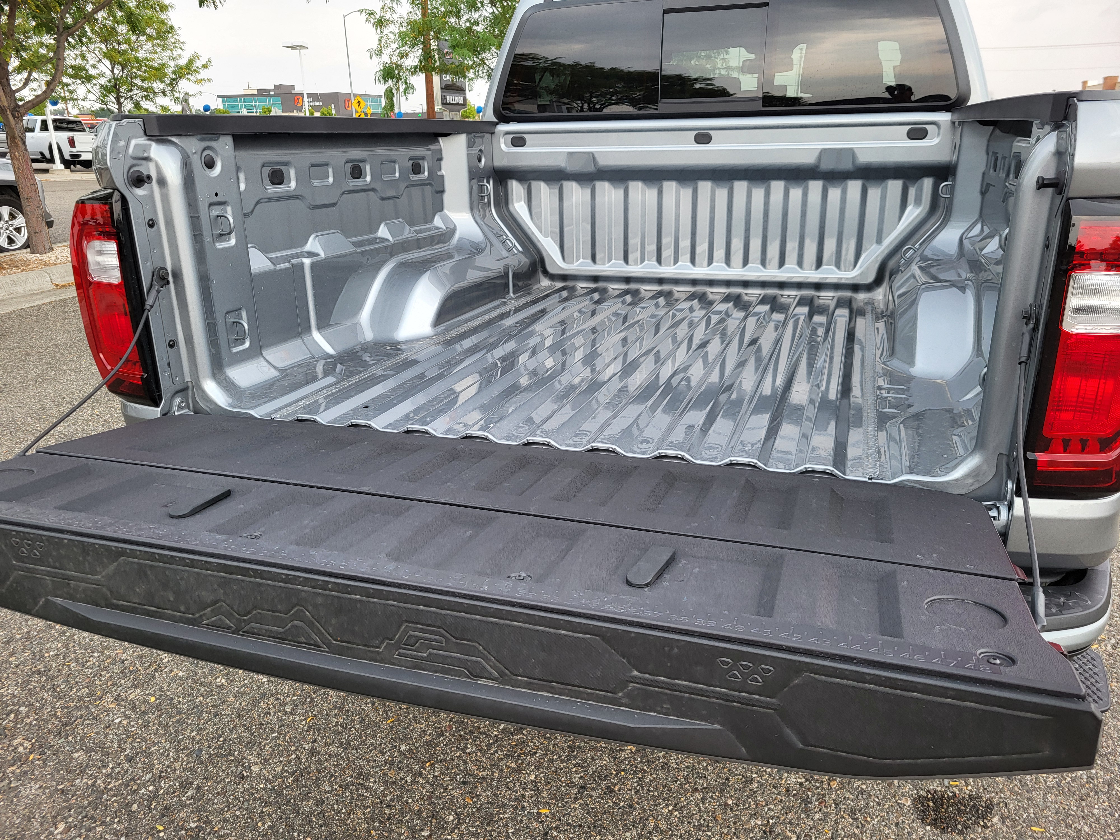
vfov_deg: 53.1
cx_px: 560
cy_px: 420
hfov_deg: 67.3
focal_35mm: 26
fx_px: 841
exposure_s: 1/262
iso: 40
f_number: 1.8
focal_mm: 5.4
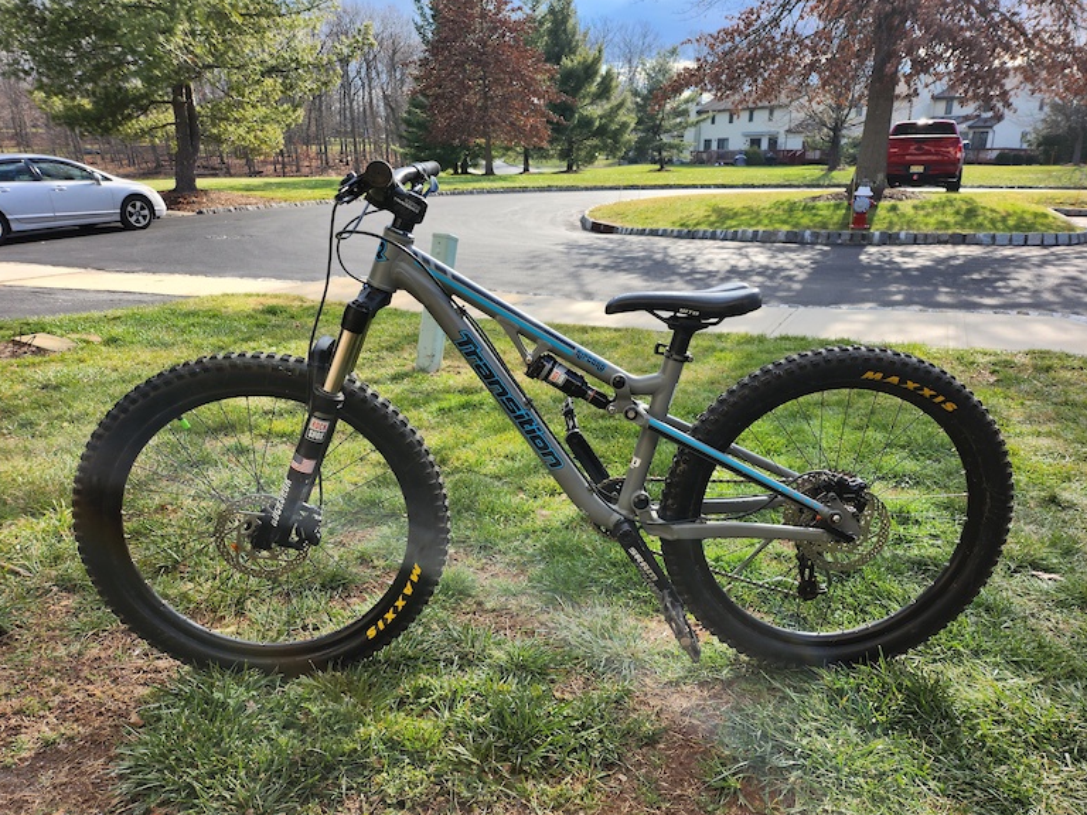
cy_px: 417
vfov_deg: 54.9
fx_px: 785
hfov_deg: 69.4
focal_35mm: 25
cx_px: 553
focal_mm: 5
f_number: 1.8
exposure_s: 1/1027
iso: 50
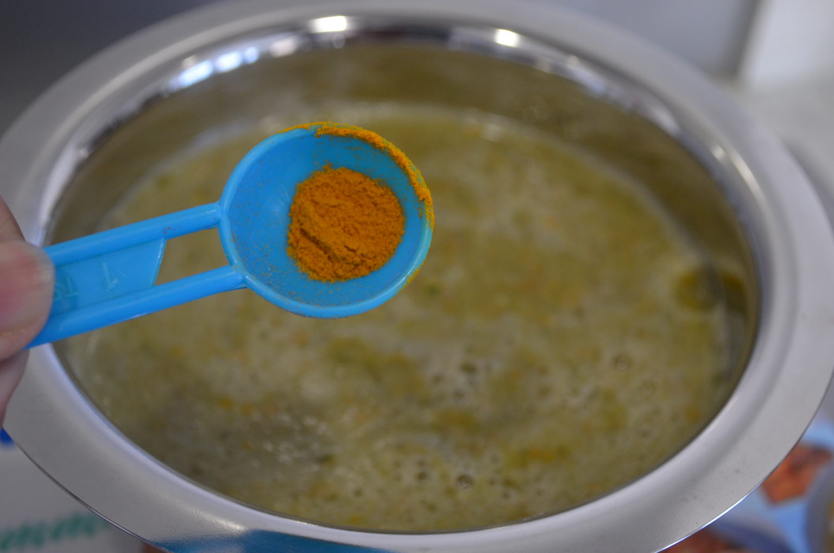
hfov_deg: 36.9
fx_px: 1248
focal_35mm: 54
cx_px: 417
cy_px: 276
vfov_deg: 24.9
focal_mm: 36
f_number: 5
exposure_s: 1/30
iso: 900
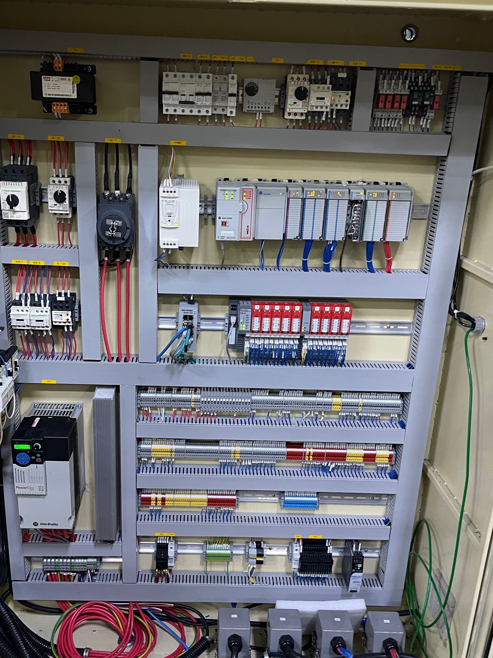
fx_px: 627
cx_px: 203
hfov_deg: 42.8
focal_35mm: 33
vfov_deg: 55.3
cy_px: 344
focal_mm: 5.1
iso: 400
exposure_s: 1/40
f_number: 1.6
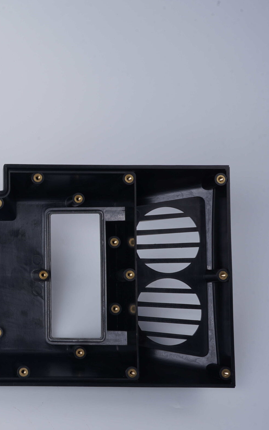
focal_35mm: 61
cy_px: 230
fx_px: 716
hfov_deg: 19.7
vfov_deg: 33.5
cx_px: -77
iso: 100
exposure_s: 1/125
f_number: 19
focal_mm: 37
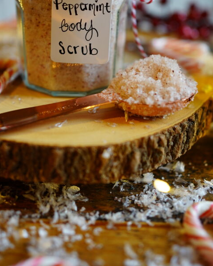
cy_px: 80
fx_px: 394
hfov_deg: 30.2
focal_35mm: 50
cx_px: 94
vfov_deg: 36.8
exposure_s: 1/125
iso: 640
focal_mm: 35
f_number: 2.5
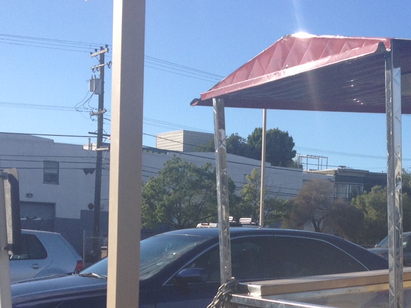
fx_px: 902
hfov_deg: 25.1
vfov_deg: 18.9
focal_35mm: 76
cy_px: 304
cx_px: 345
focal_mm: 4.28
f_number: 2.4
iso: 64
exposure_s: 1/1623
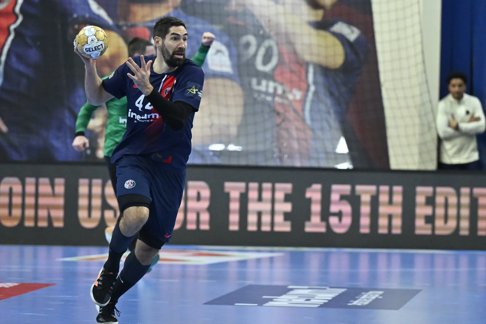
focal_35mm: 232
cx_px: 243
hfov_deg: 8.9
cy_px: 162
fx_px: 3132
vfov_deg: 5.9
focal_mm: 155
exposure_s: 1/2500
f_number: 3.2
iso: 3200
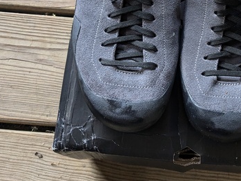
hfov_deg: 32.6
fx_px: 404
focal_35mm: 58
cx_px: 179
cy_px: -22
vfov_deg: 23.6
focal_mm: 4.38
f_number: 1.73
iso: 133
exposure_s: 1/120
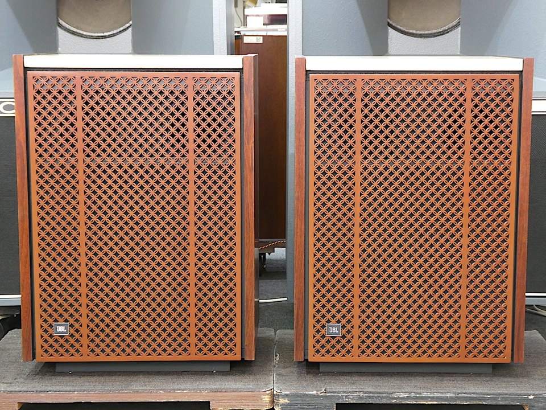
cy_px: 205
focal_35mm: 65
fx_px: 1025
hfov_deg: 29.8
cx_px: 273
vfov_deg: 22.6
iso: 200
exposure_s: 1/2.5
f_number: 4.4
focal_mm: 11.7
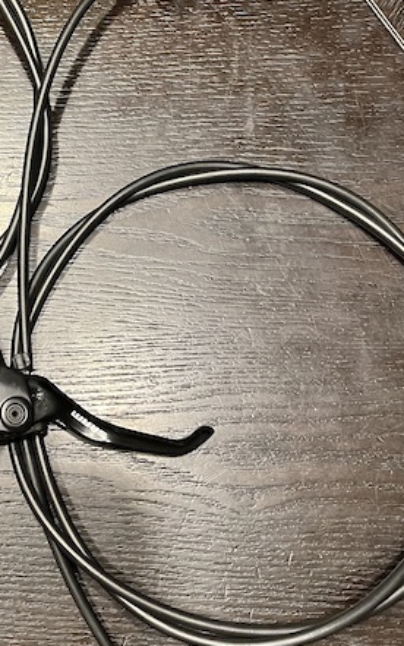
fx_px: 880
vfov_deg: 39.7
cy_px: 209
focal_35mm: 50
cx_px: 16
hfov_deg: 24.8
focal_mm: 5.1
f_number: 1.6
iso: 500
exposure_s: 1/60
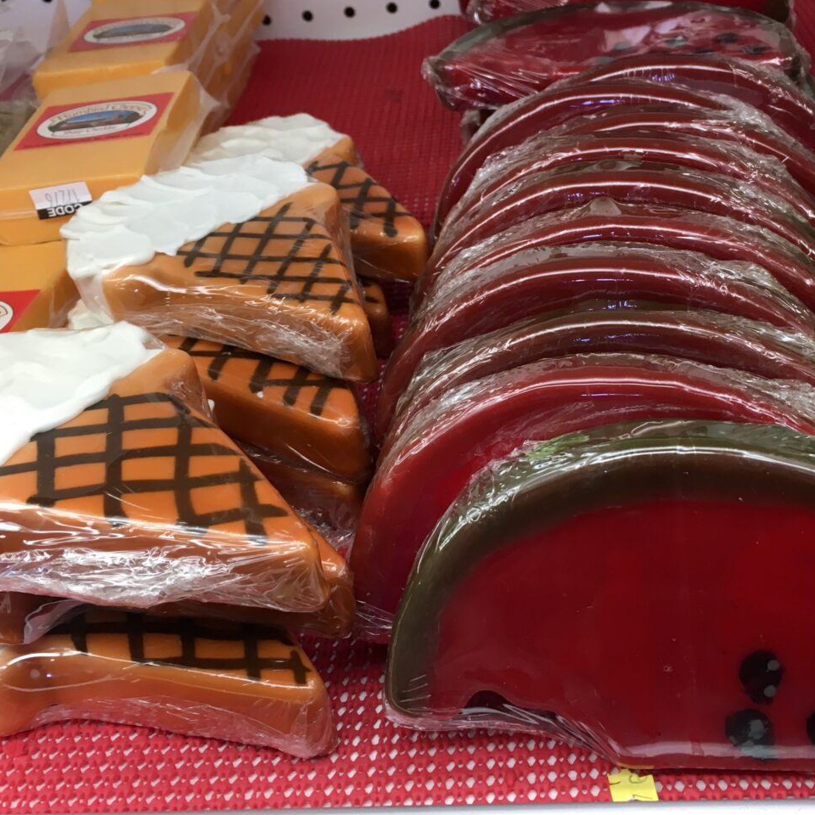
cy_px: 350
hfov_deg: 40.8
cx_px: 473
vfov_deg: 40.8
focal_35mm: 41
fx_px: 1092
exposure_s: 1/40
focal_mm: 4.15
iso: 32
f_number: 2.2
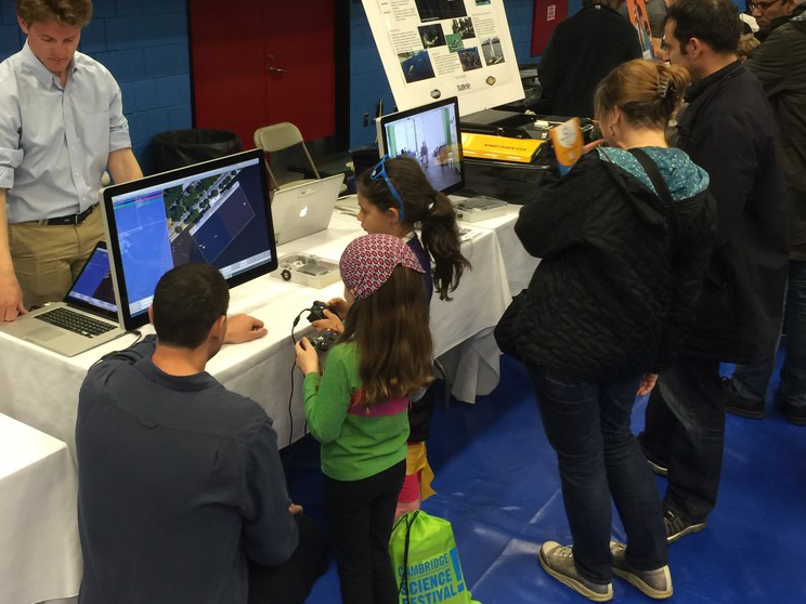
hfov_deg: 47.6
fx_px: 908
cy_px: 245
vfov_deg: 36.7
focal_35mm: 39
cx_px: 321
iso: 50
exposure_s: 1/15
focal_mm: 4.15
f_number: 2.2
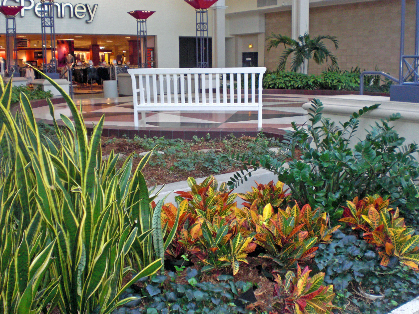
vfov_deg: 36.8
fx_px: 472
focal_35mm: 39
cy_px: 154
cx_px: 209
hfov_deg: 47.9
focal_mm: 6.3
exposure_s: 1/60
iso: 200
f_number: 3.1
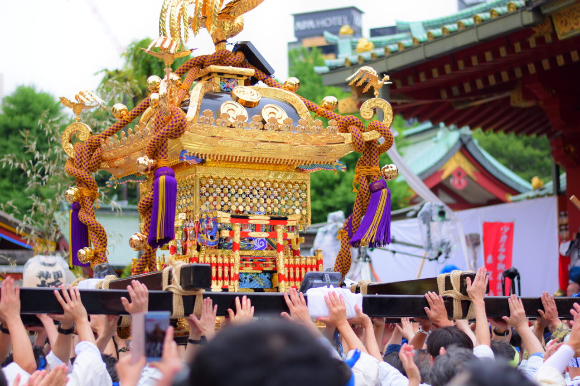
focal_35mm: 75
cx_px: 290
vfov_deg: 18.2
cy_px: 193
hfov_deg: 27.0
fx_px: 1208
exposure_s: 1/125
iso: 100
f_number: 1.8
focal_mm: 50
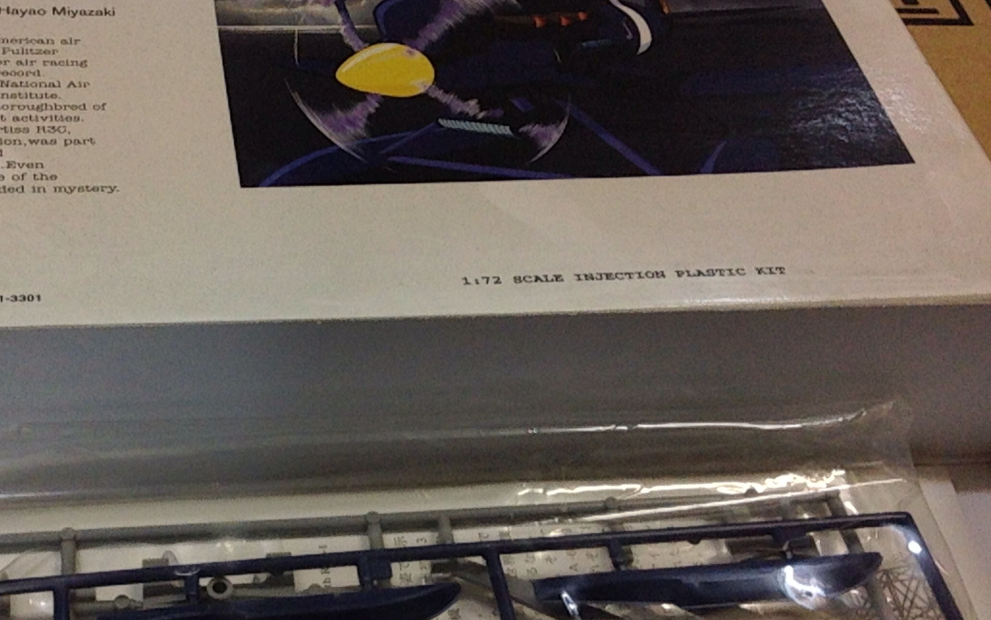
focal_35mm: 111
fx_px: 2998
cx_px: 307
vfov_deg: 11.8
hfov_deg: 18.7
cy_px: 381
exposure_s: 1/60
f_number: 2.4
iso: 200
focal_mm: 4.12
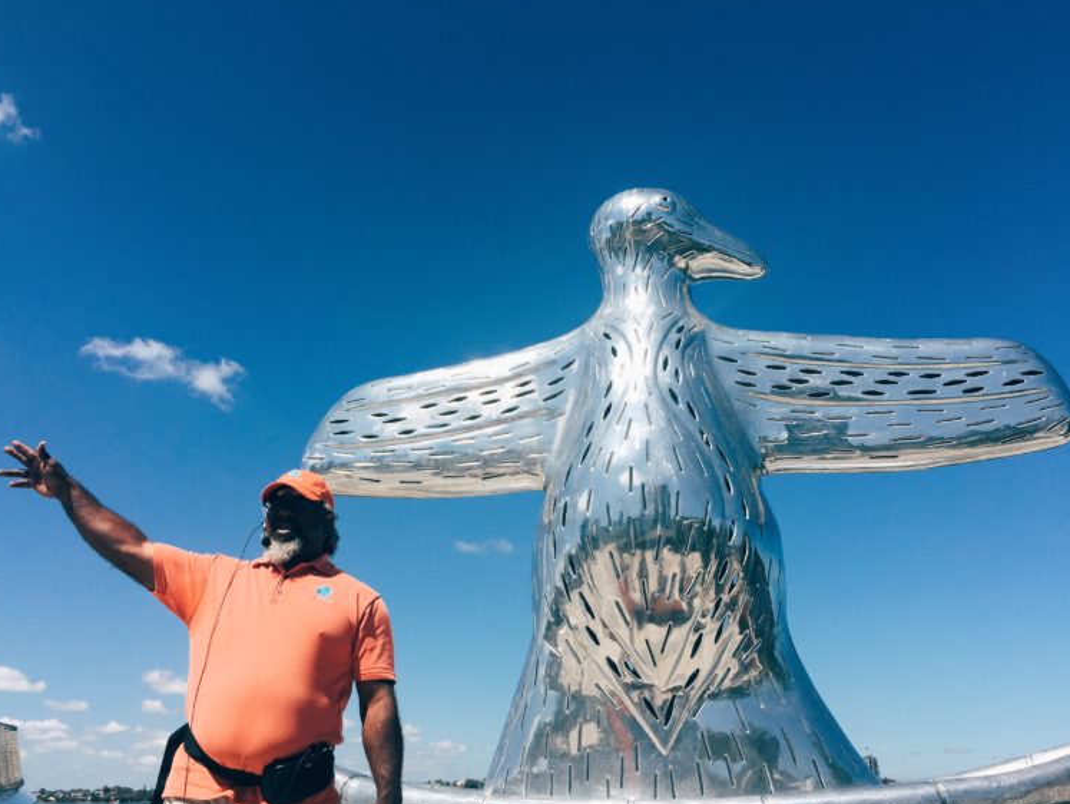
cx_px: 535
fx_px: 928
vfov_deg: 46.8
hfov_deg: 59.9
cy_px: 401
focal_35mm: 30
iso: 32
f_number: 2.2
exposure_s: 1/2825
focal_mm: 4.15
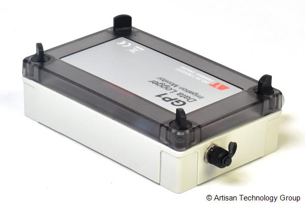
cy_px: 102
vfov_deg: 16.6
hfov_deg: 24.6
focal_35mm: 82
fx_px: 699
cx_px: 152
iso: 200
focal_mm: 55
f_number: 13
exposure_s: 1/200
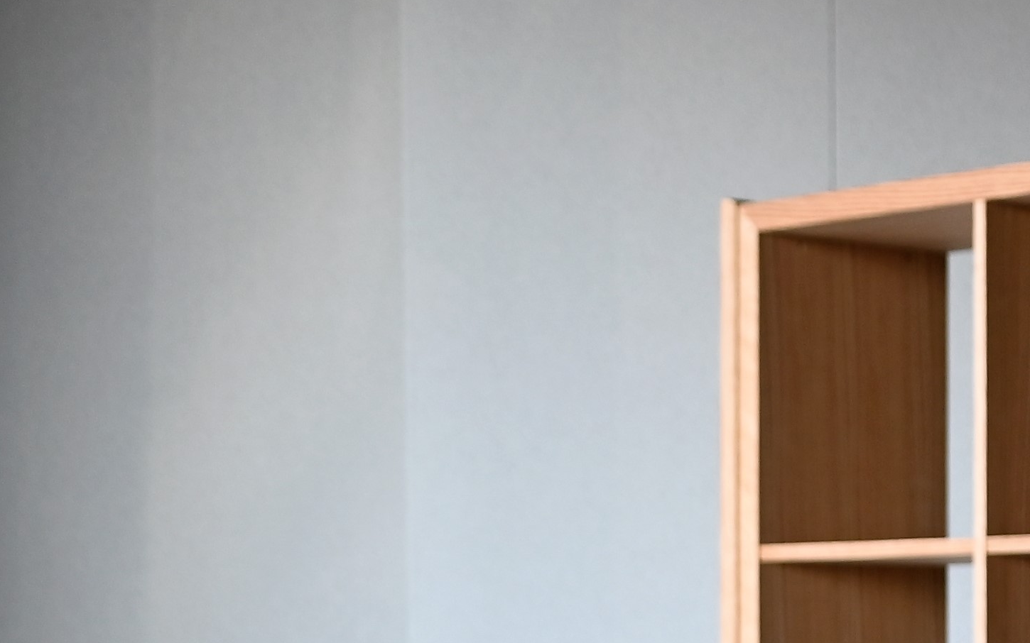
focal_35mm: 119
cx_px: 1132
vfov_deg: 10.8
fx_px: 3340
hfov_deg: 17.0
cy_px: 763
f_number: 4
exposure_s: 1/125
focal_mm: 29
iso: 500
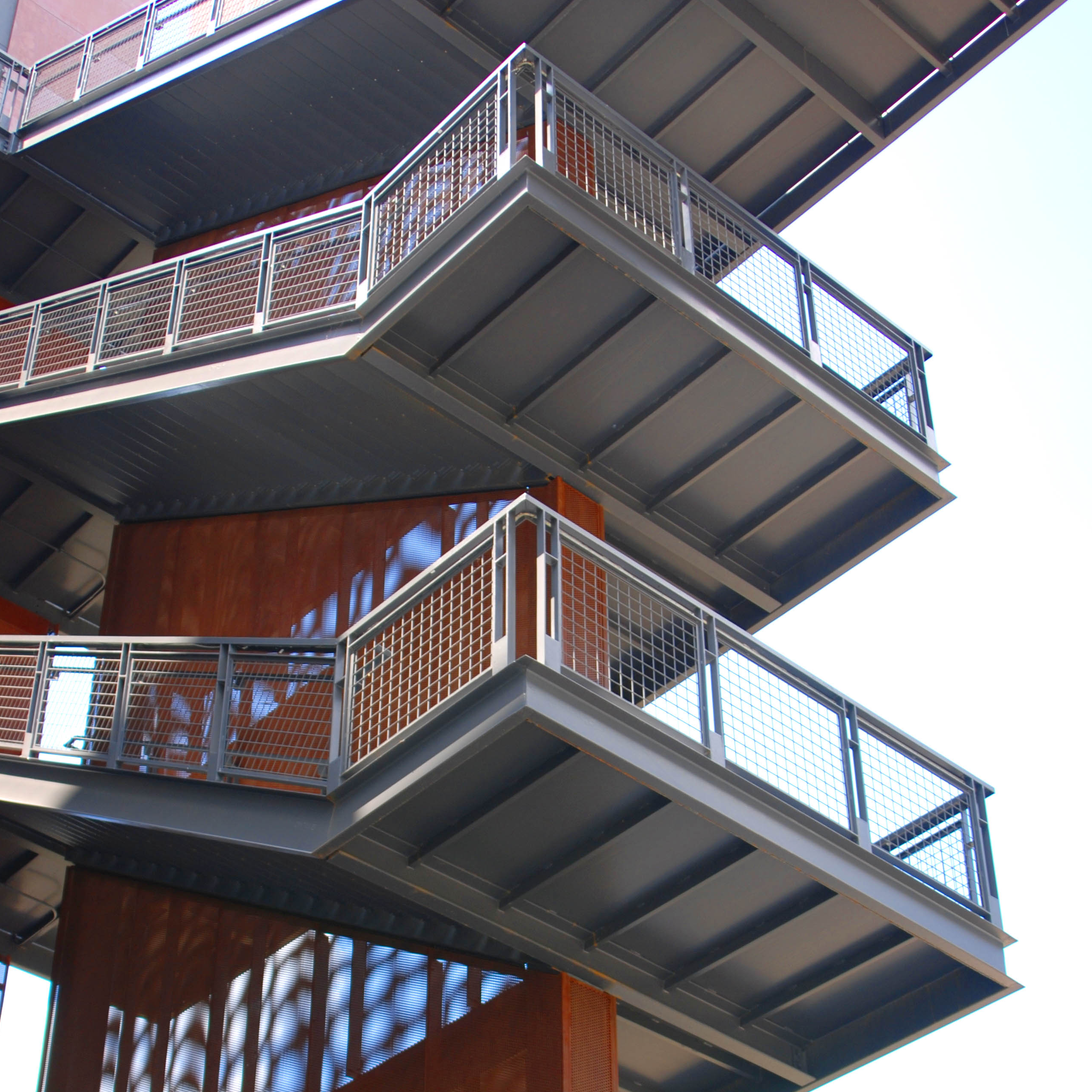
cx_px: 553
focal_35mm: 62
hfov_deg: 27.7
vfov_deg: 27.4
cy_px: 806
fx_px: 2213
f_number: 4
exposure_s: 1/125
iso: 100
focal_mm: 32
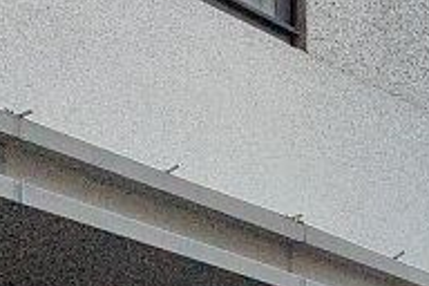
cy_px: 824
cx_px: 798
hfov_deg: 12.0
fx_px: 1859
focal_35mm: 156
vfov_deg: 7.8
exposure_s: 1/4000
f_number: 1.85
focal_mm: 6.78
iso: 946
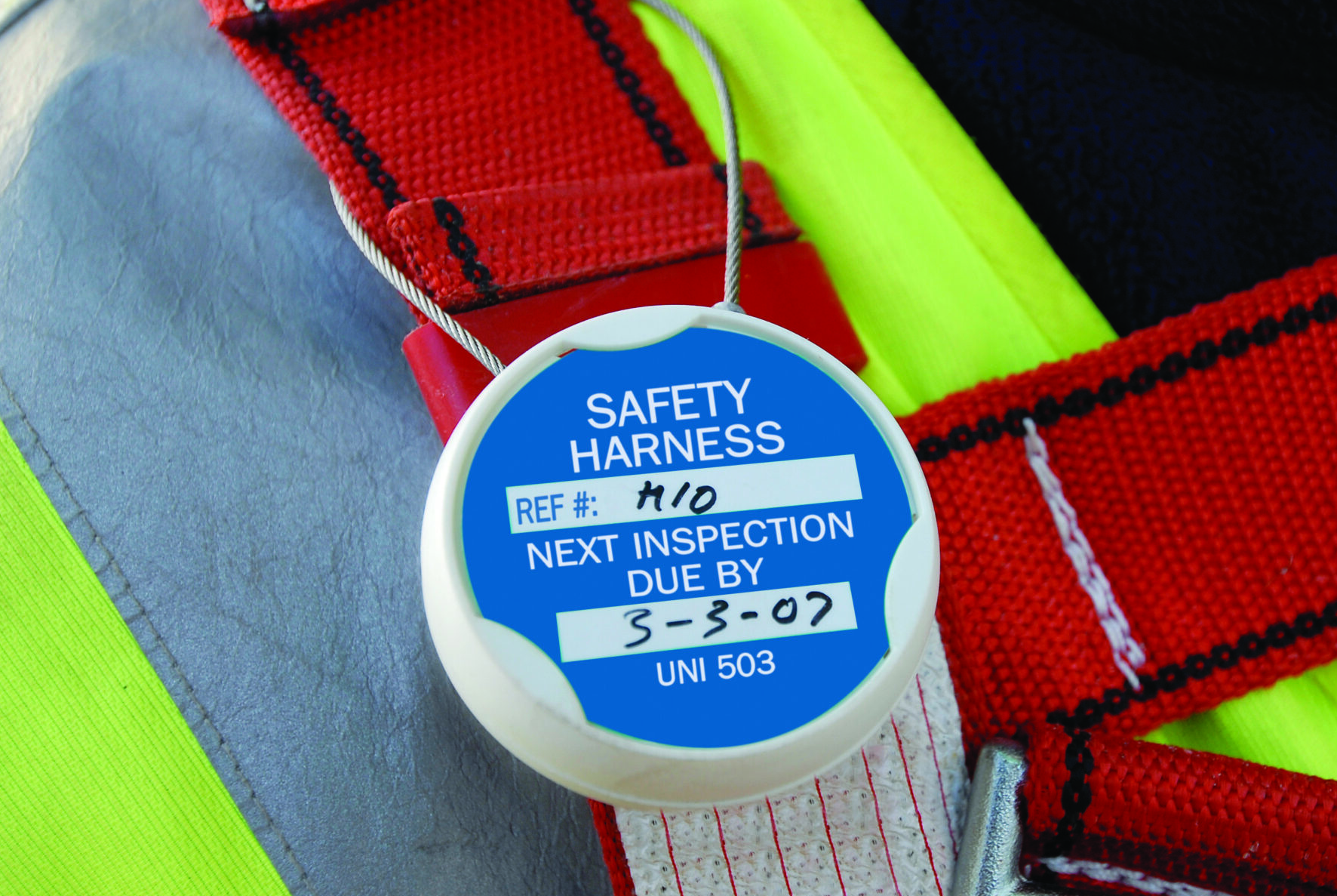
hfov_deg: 38.0
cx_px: 773
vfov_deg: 26.1
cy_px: 497
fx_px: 1934
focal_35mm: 52
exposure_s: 1/90
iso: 160
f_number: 4.5
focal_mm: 24
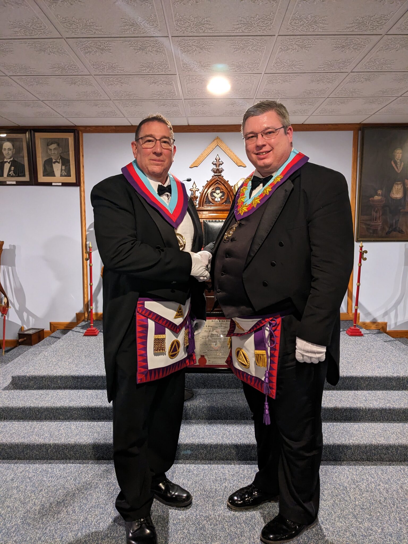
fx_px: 424
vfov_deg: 65.3
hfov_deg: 51.4
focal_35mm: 27
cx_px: 204
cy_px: 272
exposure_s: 1/24
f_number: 1.73
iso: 471
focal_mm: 4.38
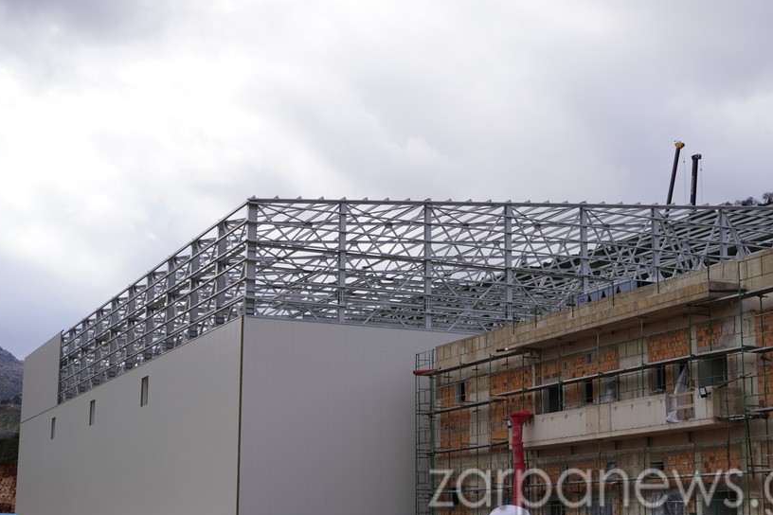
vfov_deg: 22.6
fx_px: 1288
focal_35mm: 60
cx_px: 425
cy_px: 286
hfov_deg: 33.4
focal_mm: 34
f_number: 5.6
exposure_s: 1/500
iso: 100
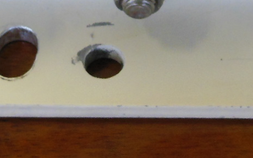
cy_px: -45
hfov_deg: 8.1
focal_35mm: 258
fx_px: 1780
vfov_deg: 5.1
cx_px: 191
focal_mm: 12.4
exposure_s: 1/25
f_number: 5.2
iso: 400
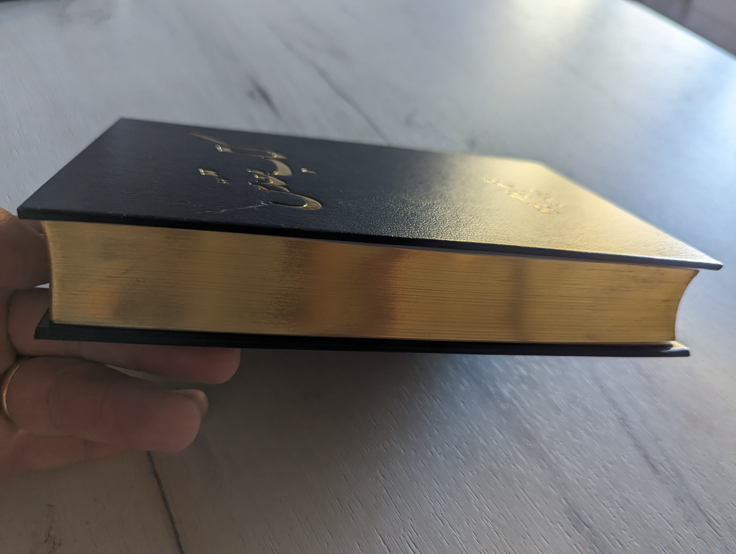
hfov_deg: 71.5
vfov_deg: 56.9
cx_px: 368
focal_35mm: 24
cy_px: 277
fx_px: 511
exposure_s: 1/36.4
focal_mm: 6.81
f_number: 1.85
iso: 134
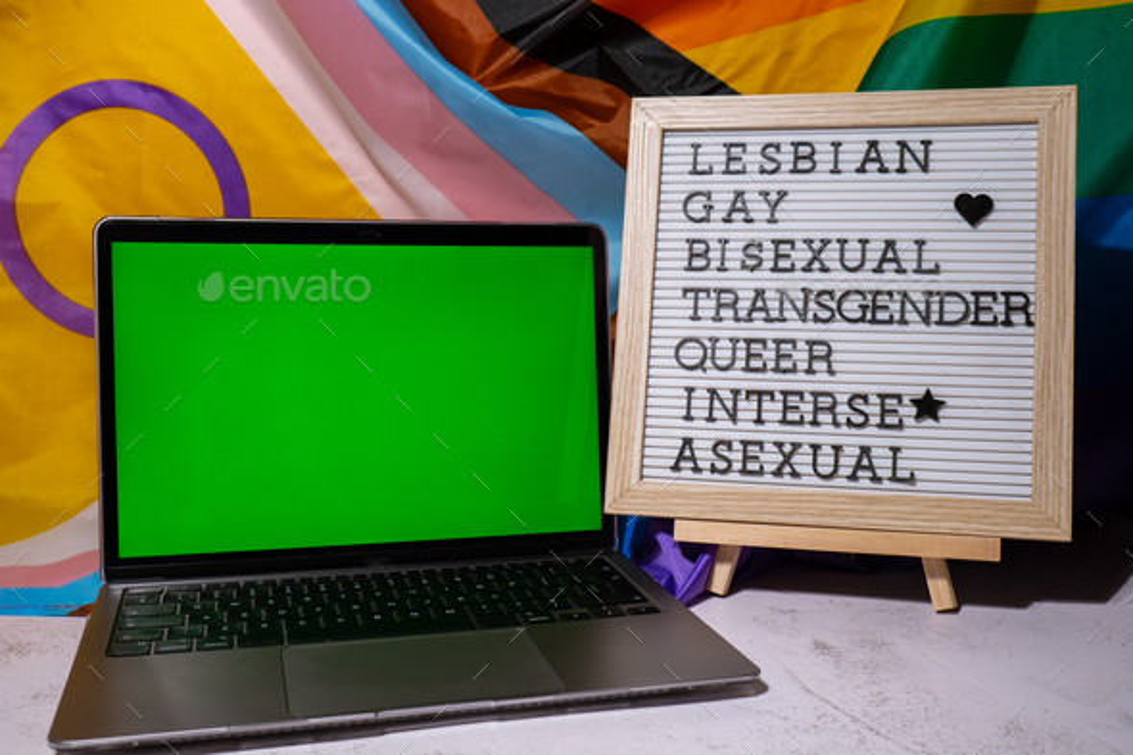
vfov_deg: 37.8
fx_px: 1101
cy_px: 378
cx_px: 566
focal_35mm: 35
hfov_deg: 54.4
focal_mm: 23.3
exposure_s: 1/240
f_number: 6.4
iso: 400
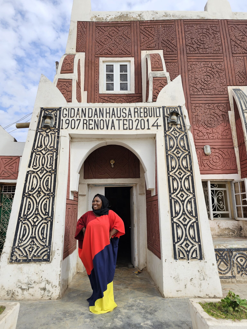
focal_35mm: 23
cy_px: 164
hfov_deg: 58.9
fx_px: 219
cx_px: 124
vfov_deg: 73.9
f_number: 1.7
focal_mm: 6.3
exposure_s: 1/389
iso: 10
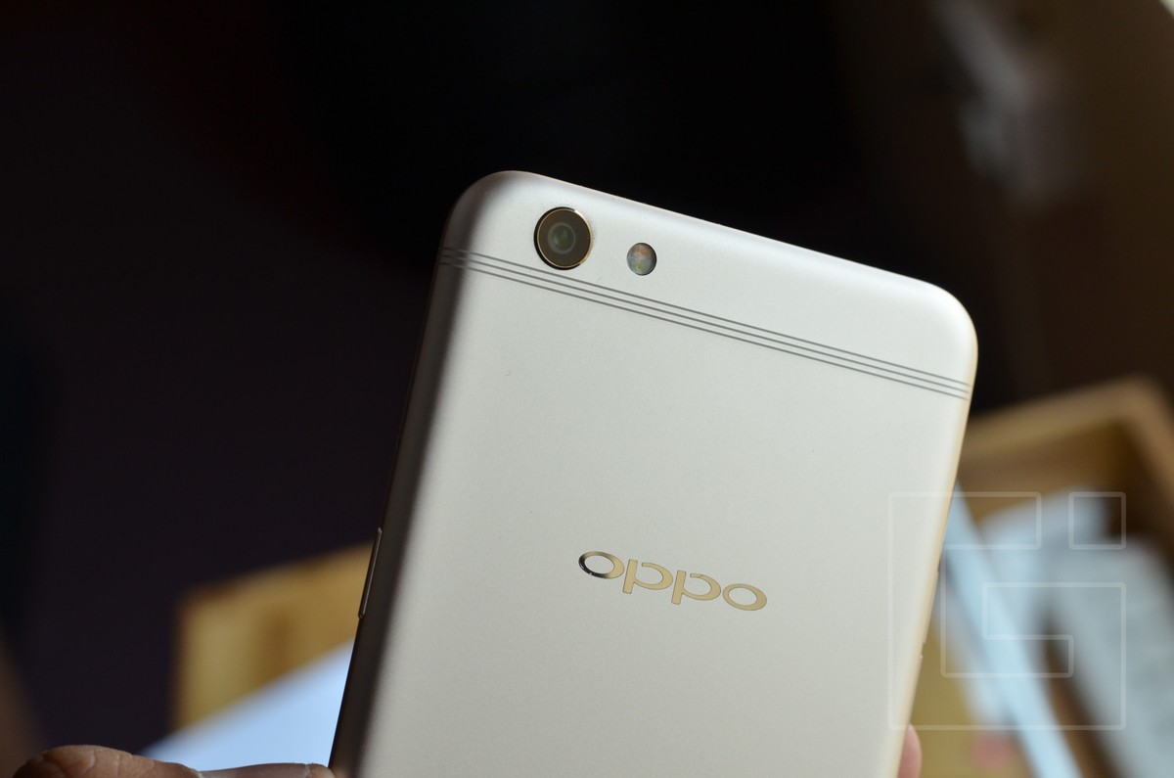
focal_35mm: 75
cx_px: 587
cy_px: 389
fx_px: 2441
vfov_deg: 18.1
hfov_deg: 27.0
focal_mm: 50
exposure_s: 1/200
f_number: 7.1
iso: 500
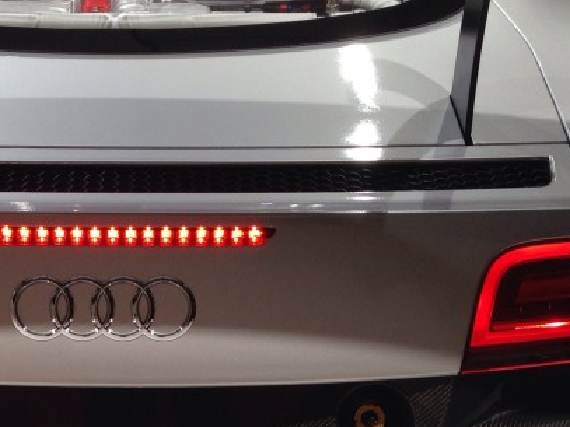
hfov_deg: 23.2
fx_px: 1366
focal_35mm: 83
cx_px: 98
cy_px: 385
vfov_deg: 17.5
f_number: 2.4
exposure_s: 1/120
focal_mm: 4.12
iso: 64
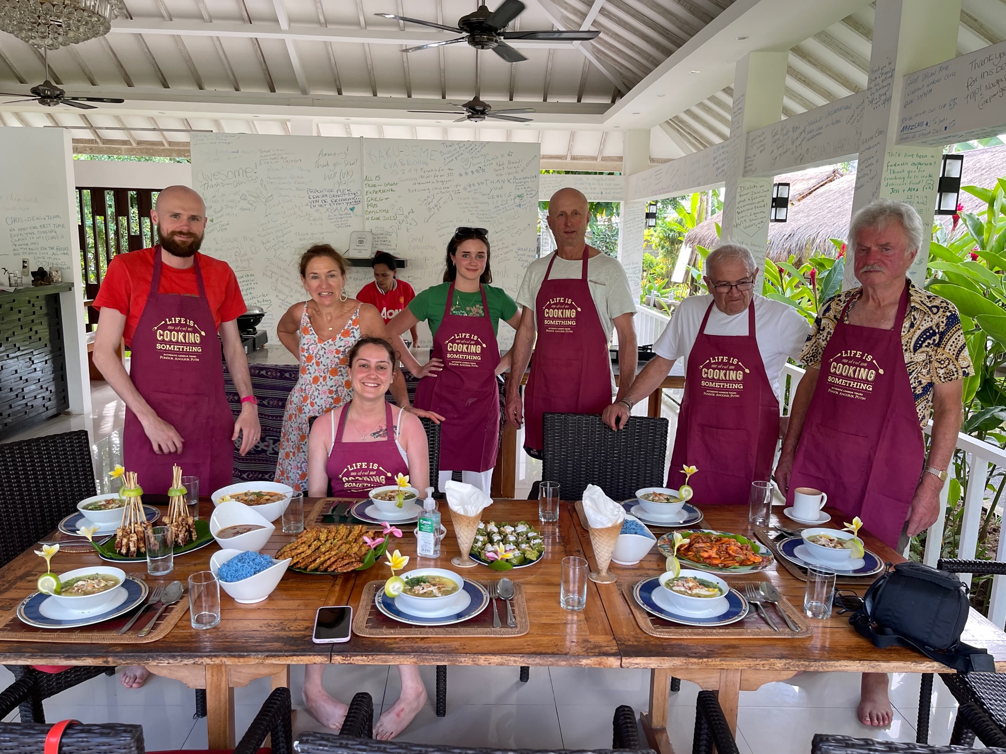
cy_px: 379
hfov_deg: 65.3
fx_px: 785
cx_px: 491
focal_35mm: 27
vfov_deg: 51.4
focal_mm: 5.1
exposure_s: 1/121
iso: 125
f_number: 1.6
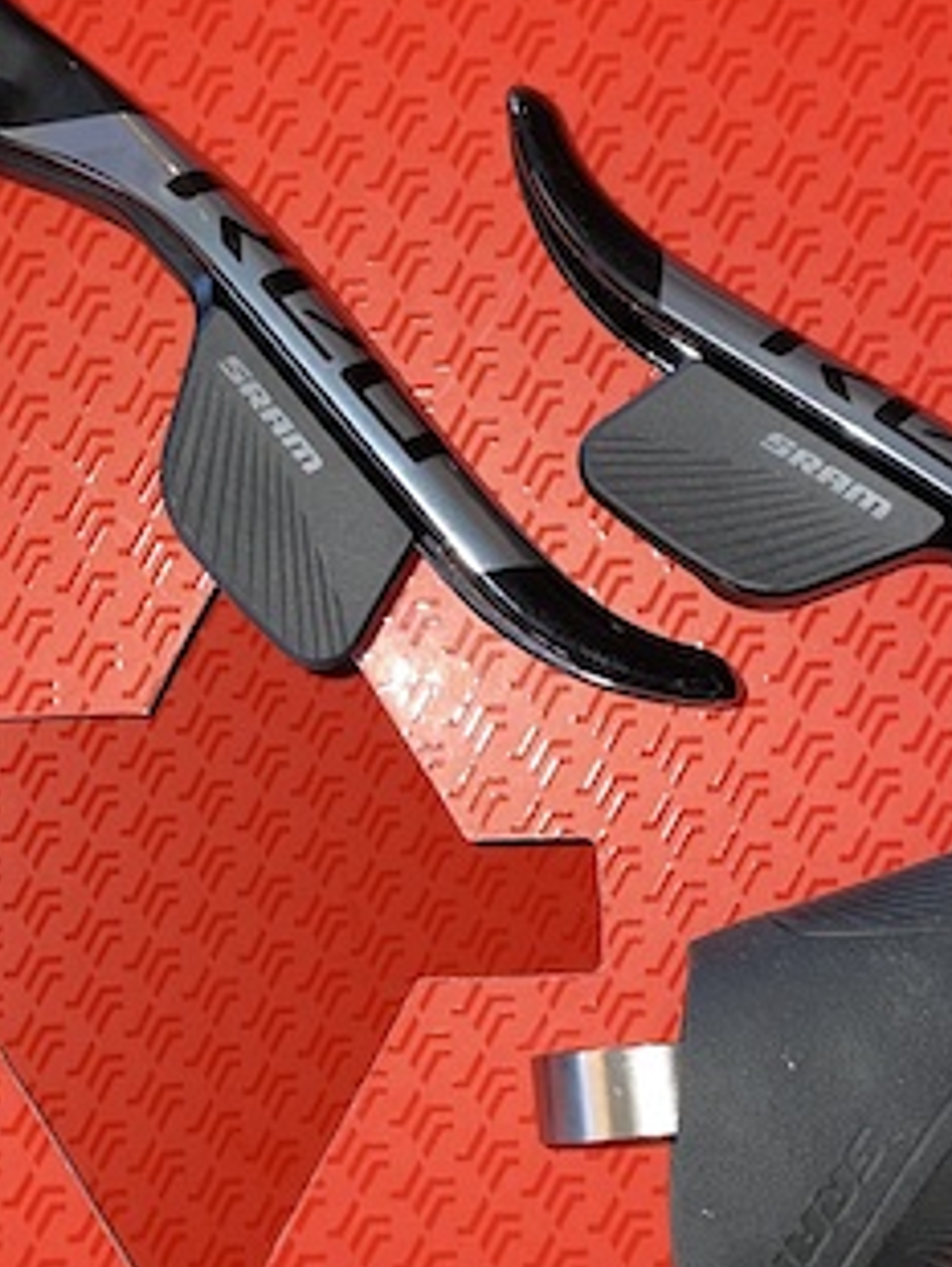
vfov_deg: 28.9
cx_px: 360
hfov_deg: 21.9
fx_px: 2453
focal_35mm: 67
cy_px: 674
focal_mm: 4.2
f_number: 1.6
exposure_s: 1/30
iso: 50
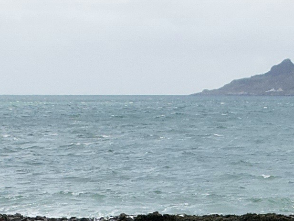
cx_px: 152
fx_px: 1597
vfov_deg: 7.6
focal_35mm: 188
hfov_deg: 10.5
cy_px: 424
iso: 150
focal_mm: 8.38
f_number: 2.8
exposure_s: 1/1000
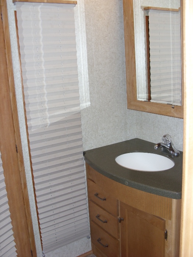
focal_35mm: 38
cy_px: 128
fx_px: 282
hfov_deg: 37.7
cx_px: 96
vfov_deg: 49.0
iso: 50
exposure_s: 1/30
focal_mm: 6.3
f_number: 2.8
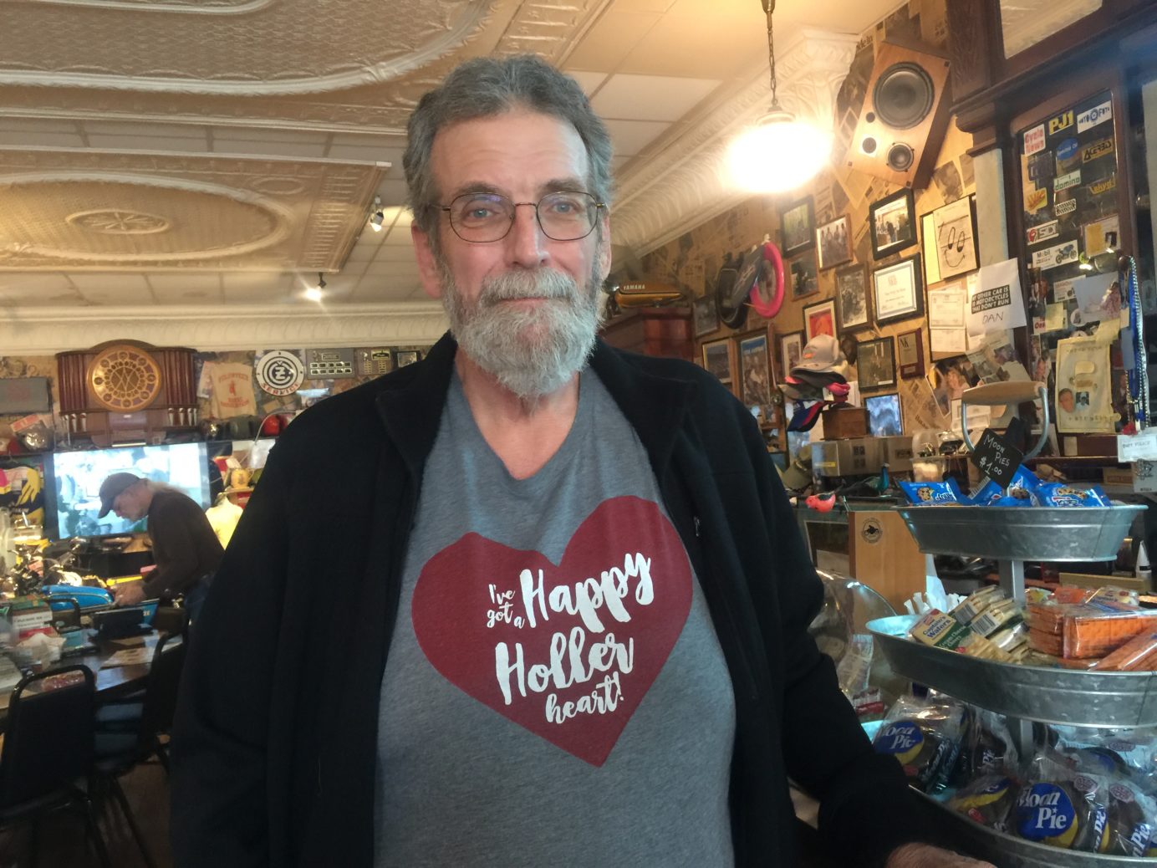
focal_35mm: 29
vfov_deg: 48.2
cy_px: 434
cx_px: 578
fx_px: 969
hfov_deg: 61.7
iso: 64
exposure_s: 1/4
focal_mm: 4.15
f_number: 2.2
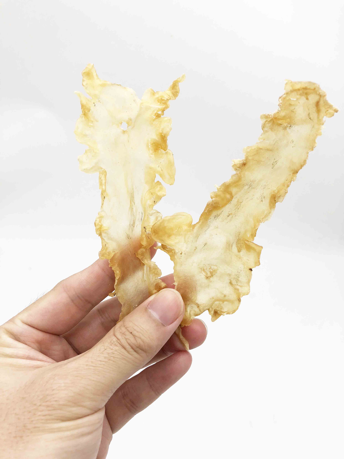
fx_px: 384
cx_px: 172
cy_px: 230
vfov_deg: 61.7
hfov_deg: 48.2
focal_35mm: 29
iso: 20
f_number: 1.8
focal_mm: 3.99
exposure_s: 1/314
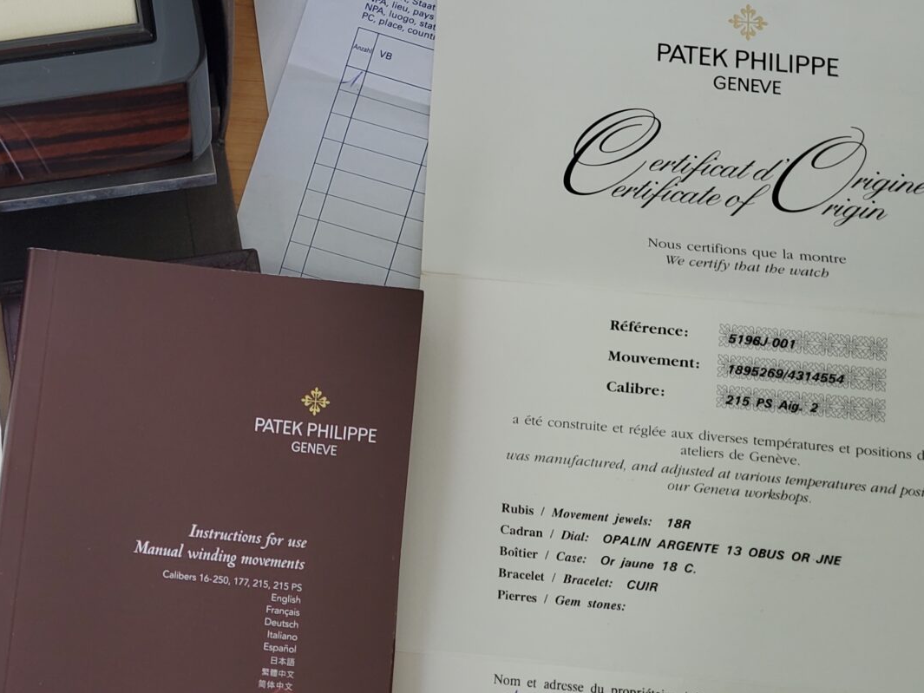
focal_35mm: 100
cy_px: 153
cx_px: 163
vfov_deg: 14.7
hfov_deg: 19.4
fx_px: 2670
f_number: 2.09
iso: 80
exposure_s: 1/33
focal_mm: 6
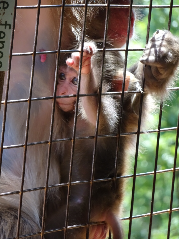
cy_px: 120
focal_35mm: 325
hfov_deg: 4.6
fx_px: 2241
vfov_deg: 6.1
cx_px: 90
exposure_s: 1/250
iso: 500
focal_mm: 55.52
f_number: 6.3
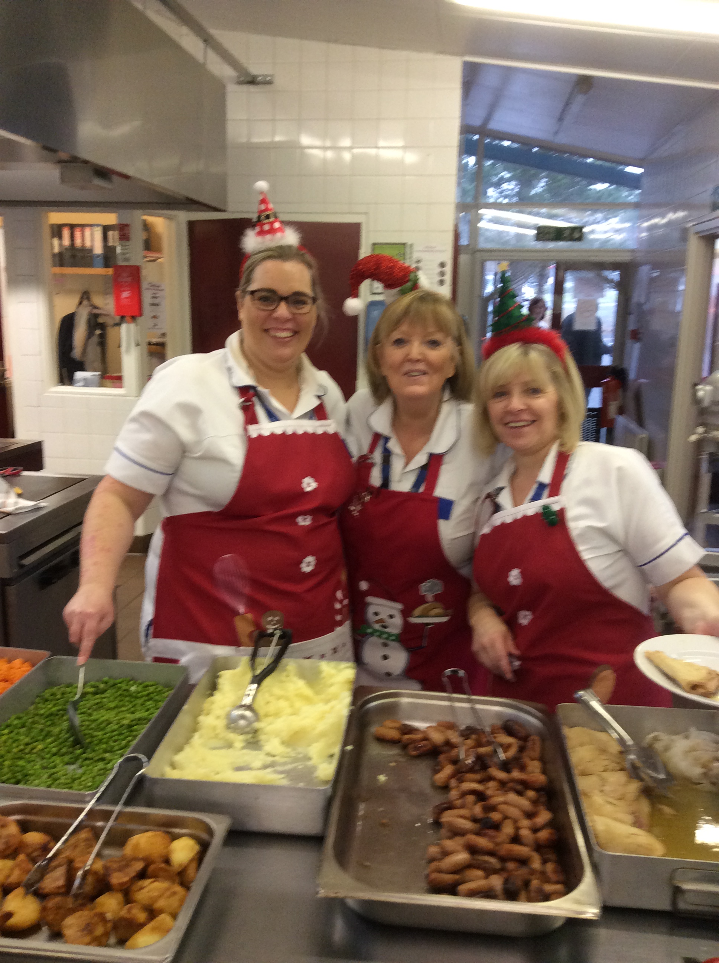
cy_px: 482
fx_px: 889
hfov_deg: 44.1
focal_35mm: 32
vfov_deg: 56.9
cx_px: 360
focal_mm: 3.3
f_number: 2.4
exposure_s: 1/25
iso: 100
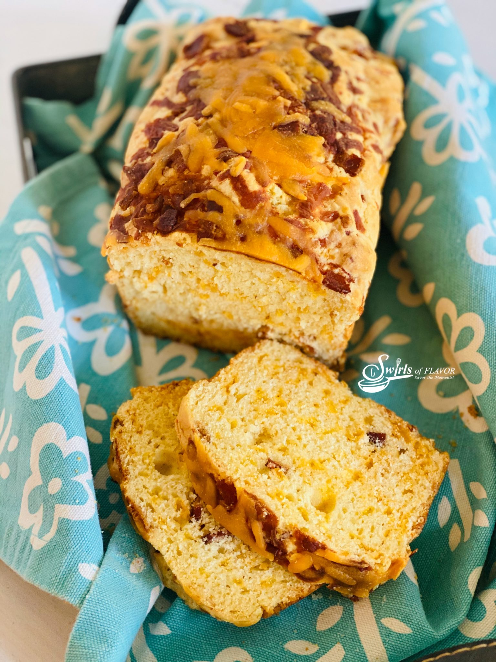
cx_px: 248
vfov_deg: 36.8
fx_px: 993
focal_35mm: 52
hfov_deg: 28.0
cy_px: 331
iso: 160
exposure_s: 1/40
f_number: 2
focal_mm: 6
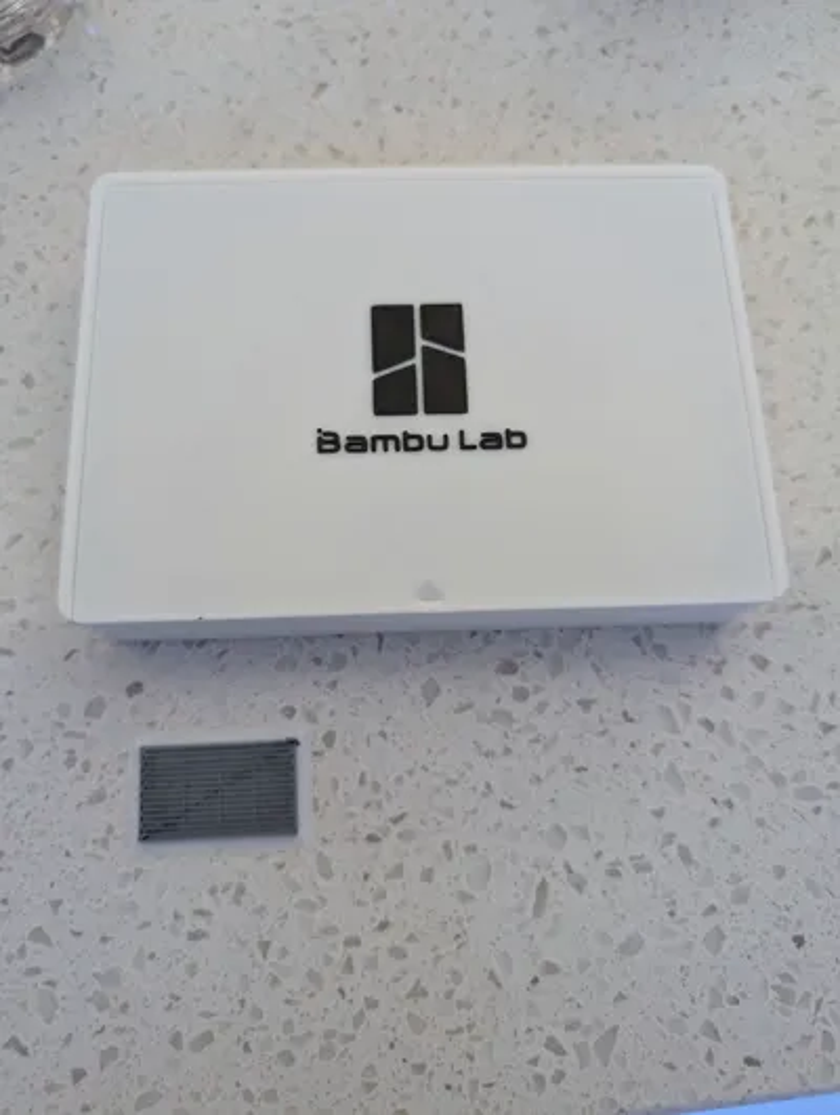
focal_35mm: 24
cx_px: 420
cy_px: 558
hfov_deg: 57.0
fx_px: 774
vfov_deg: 71.5
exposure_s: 1/65.6
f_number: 1.68
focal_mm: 6.9
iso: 176
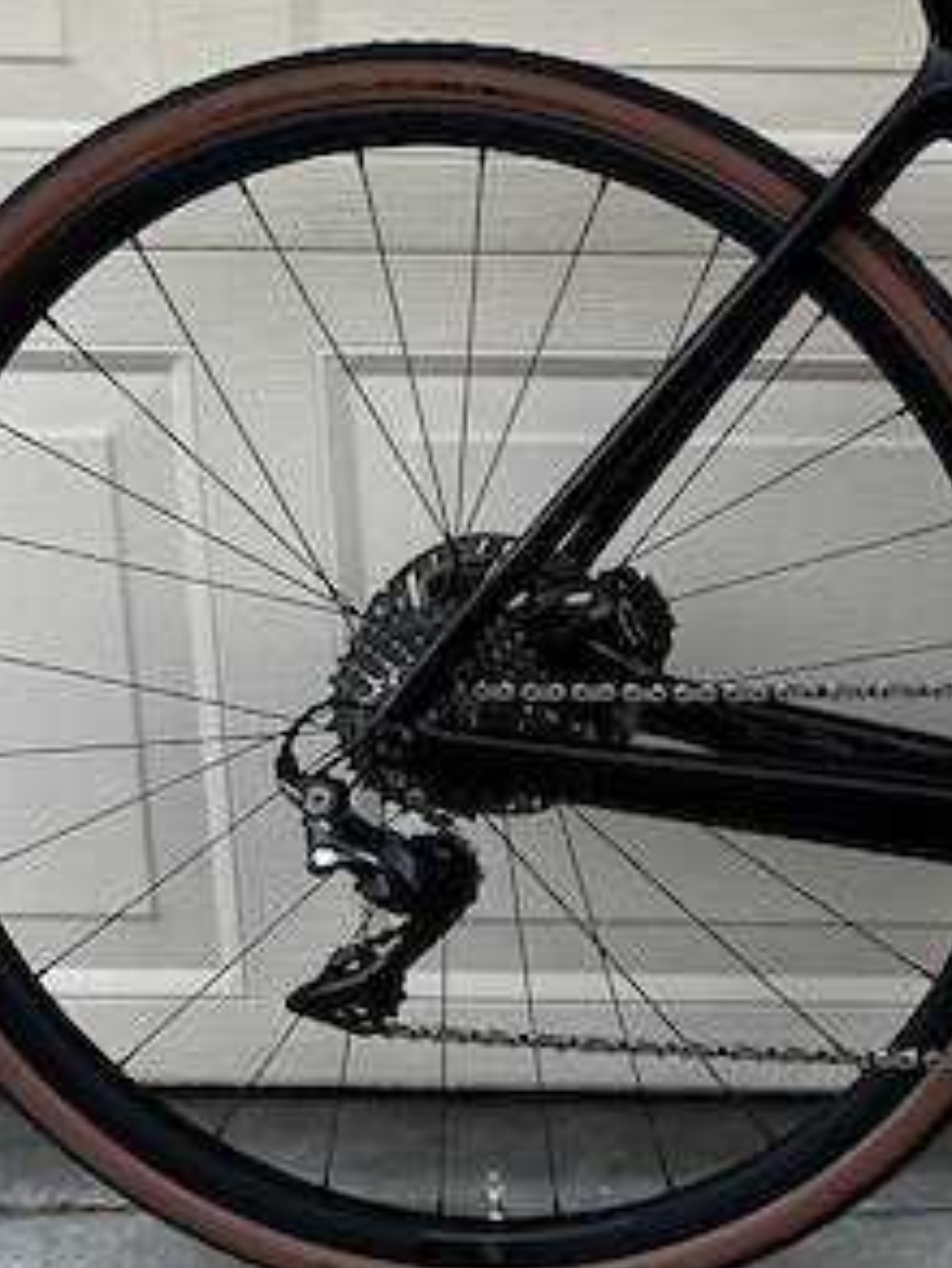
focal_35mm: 71
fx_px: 2602
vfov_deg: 27.3
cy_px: 441
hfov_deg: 18.2
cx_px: 1480
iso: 125
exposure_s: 1/121
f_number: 1.6
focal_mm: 5.1
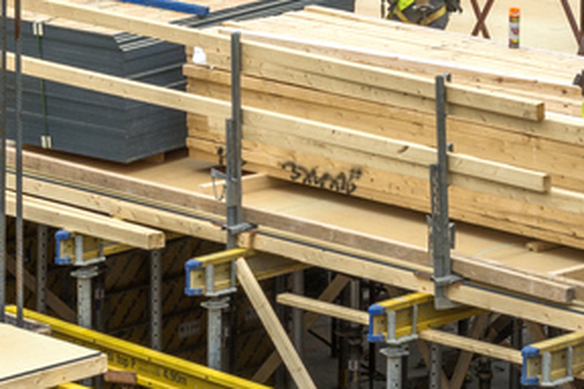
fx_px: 3536
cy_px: 331
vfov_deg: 6.3
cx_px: 63
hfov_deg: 9.4
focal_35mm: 218
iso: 400
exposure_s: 1/640
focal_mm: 50
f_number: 8
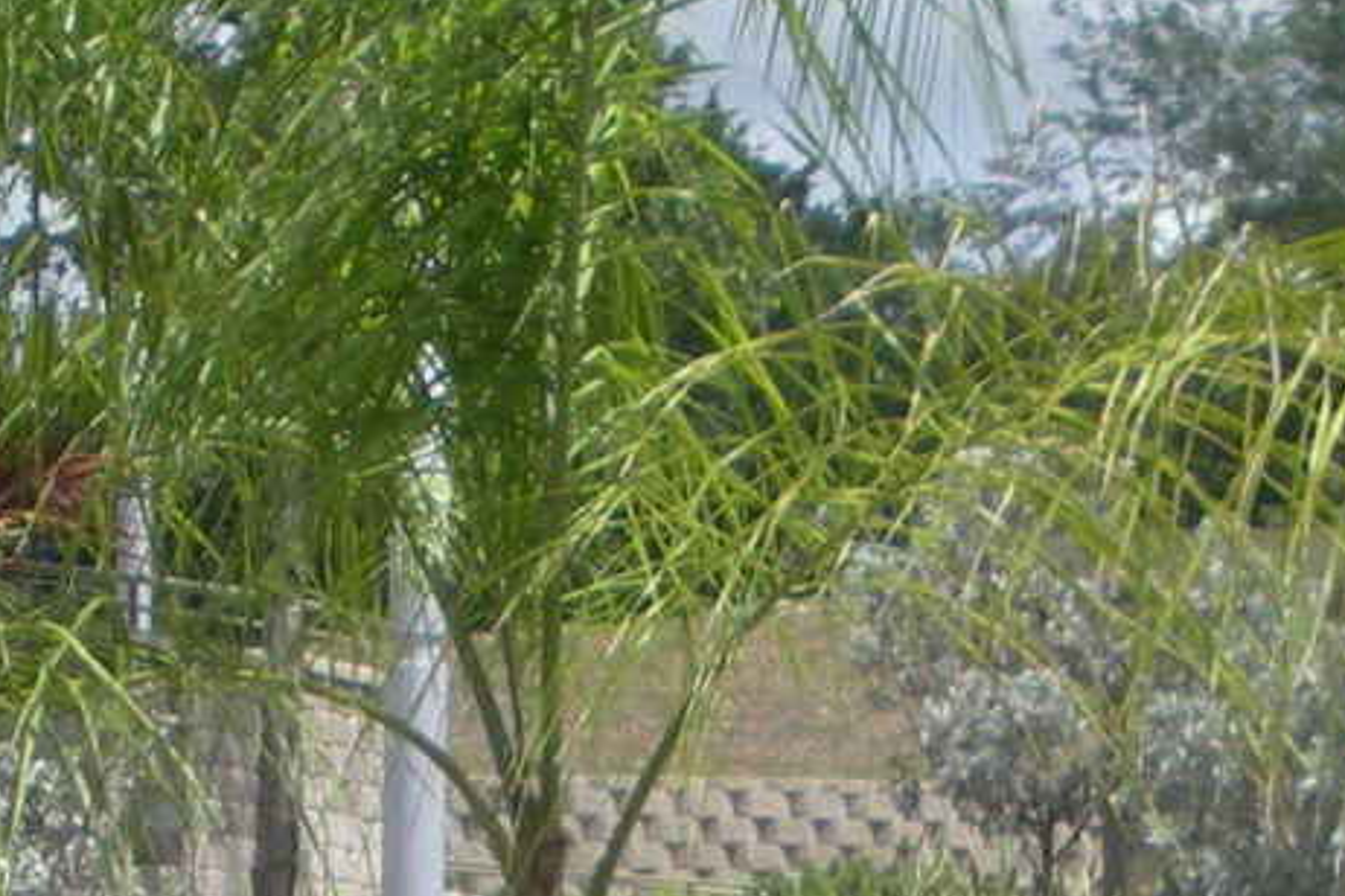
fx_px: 6201
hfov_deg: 12.3
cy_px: 1548
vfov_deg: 8.0
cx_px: 1293
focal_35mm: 166
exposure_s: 1/813
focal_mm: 6.3
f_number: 3.5
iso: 64
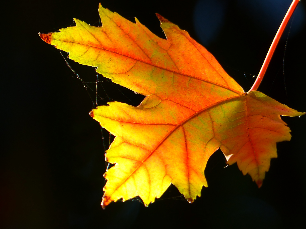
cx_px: 164
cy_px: 117
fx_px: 6259
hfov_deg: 2.8
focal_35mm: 708
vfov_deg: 2.1
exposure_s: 1/160
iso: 100
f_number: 4
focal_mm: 108
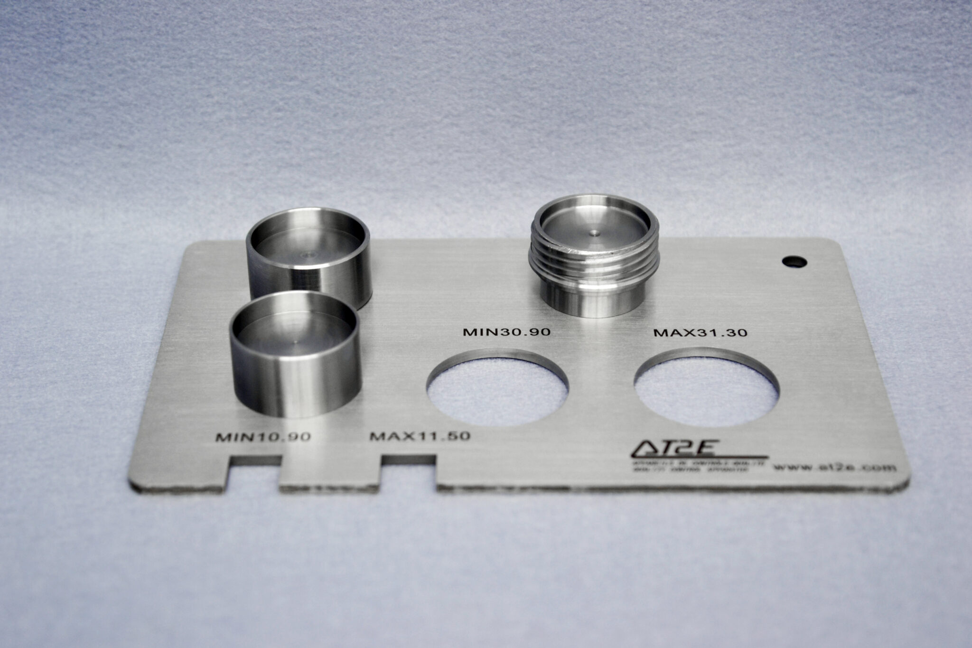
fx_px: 2025
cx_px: 486
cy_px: 324
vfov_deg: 18.2
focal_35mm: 75
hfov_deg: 27.0
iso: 400
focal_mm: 50
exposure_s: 1/50
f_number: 4.2
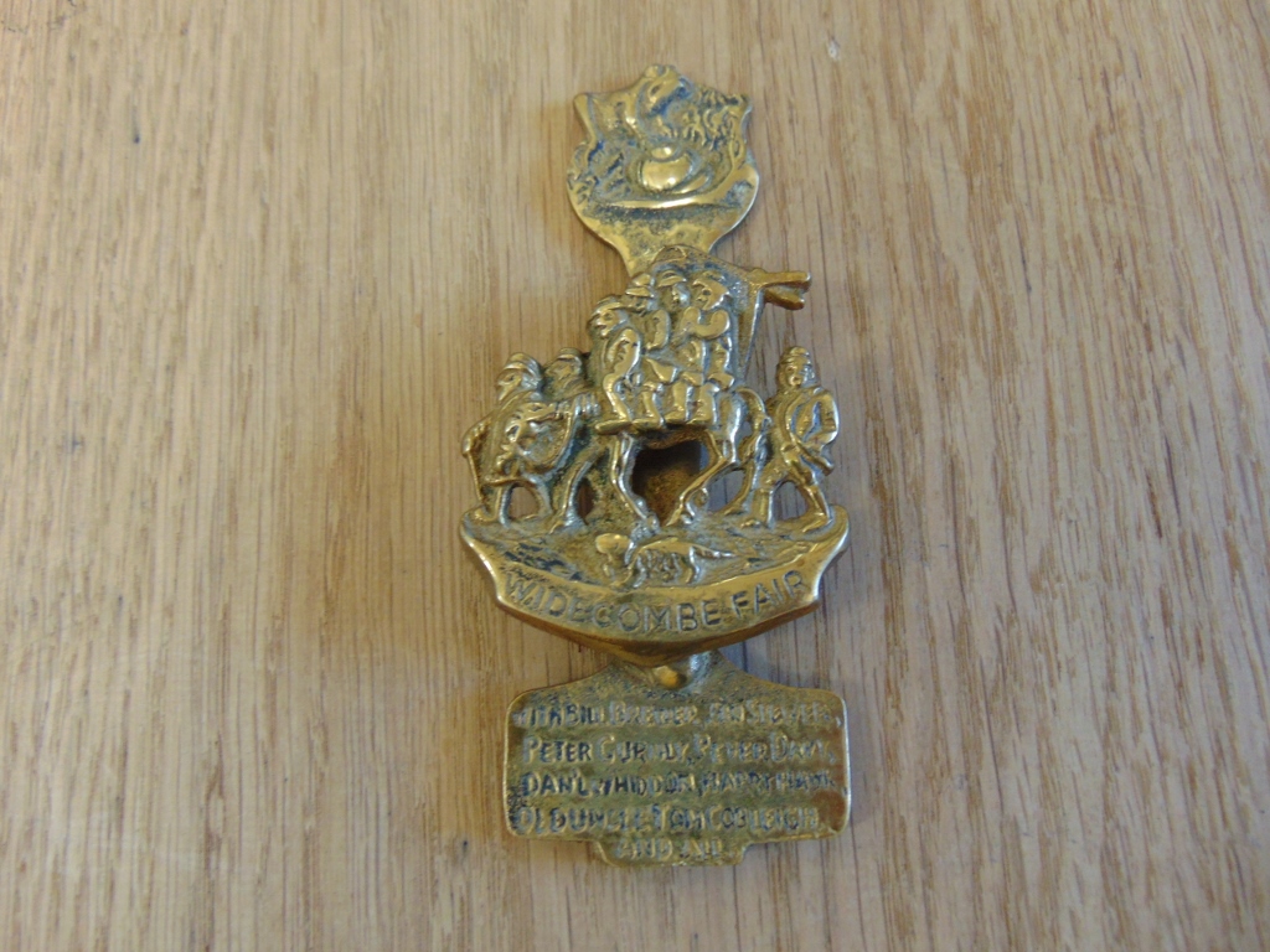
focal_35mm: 25
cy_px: 476
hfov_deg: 69.4
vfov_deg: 54.9
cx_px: 635
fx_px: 917
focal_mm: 4.5
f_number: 3
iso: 200
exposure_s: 1/30
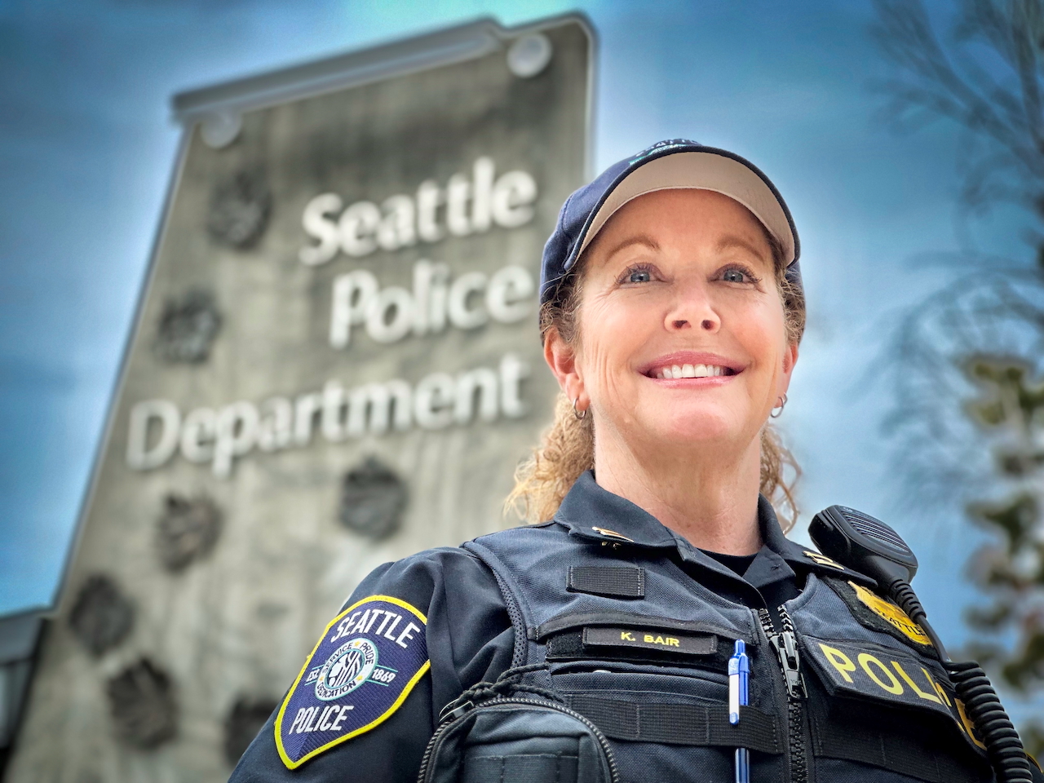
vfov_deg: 19.1
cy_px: 392
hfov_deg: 25.3
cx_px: 522
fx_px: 2322
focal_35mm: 77
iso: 32
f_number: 2.8
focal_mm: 9
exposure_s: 1/506
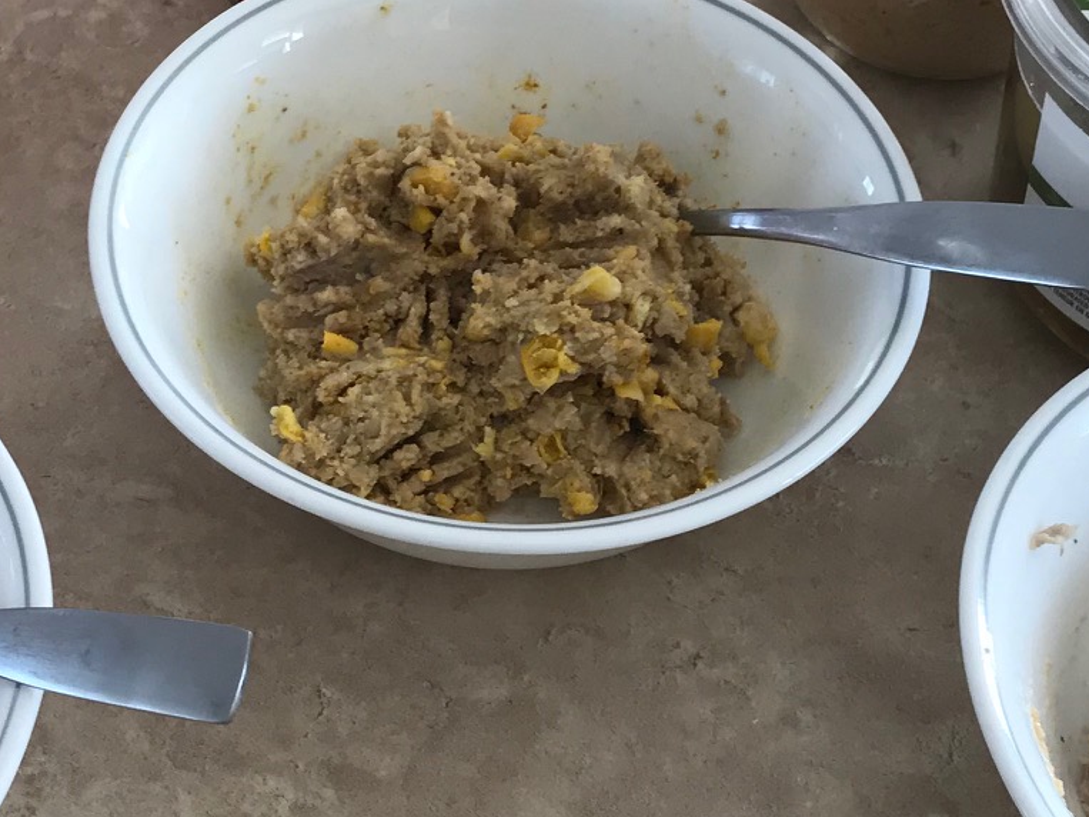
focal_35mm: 74
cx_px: 468
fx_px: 2328
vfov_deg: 19.9
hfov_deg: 26.3
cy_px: 301
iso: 32
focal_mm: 3.99
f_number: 1.8
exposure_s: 1/120
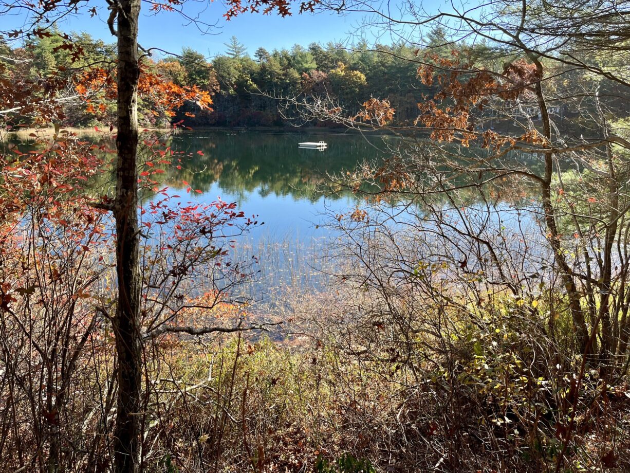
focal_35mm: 26
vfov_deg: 53.1
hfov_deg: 67.3
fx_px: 473
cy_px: 236
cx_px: 315
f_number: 1.6
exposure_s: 1/727
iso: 50
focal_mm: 5.1
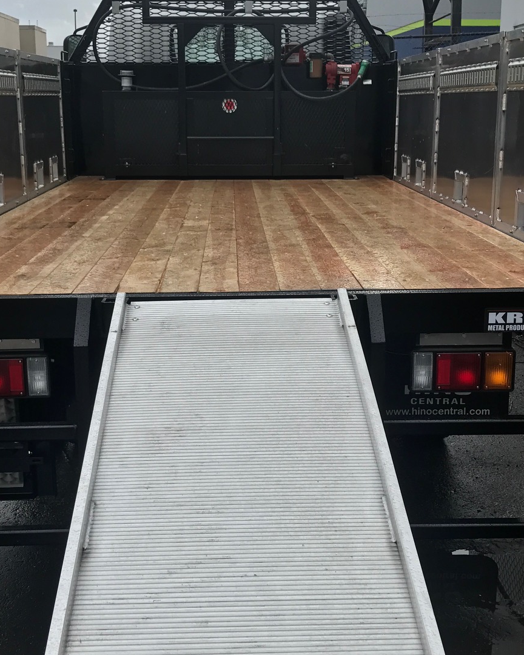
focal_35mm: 51
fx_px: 989
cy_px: 346
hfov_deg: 29.7
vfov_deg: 36.6
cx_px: 249
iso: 20
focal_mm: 3.99
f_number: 1.8
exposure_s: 1/1088
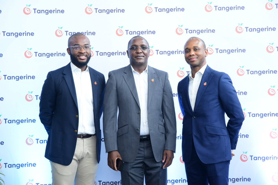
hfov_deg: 28.8
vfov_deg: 19.5
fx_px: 541
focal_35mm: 70
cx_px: 139
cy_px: 92
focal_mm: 70
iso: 1250
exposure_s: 1/100
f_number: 5.6
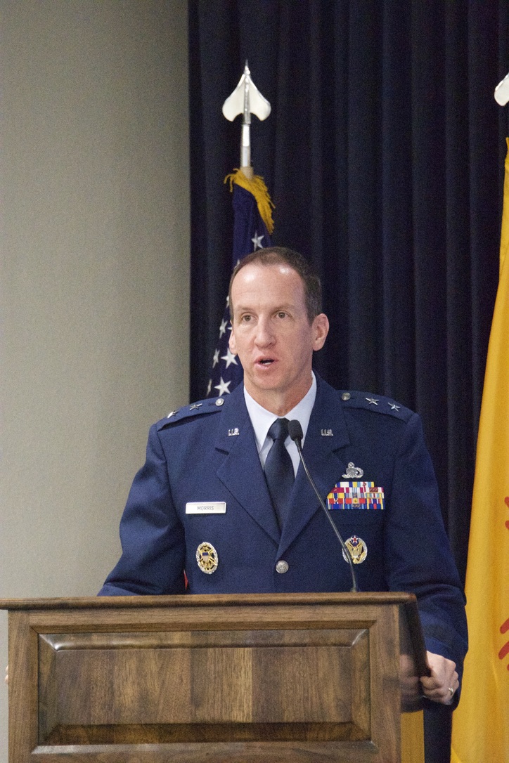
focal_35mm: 270
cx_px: 254
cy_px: 382
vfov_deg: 7.6
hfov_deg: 5.1
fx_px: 5726
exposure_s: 1/160
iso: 25600
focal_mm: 180
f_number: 5.6
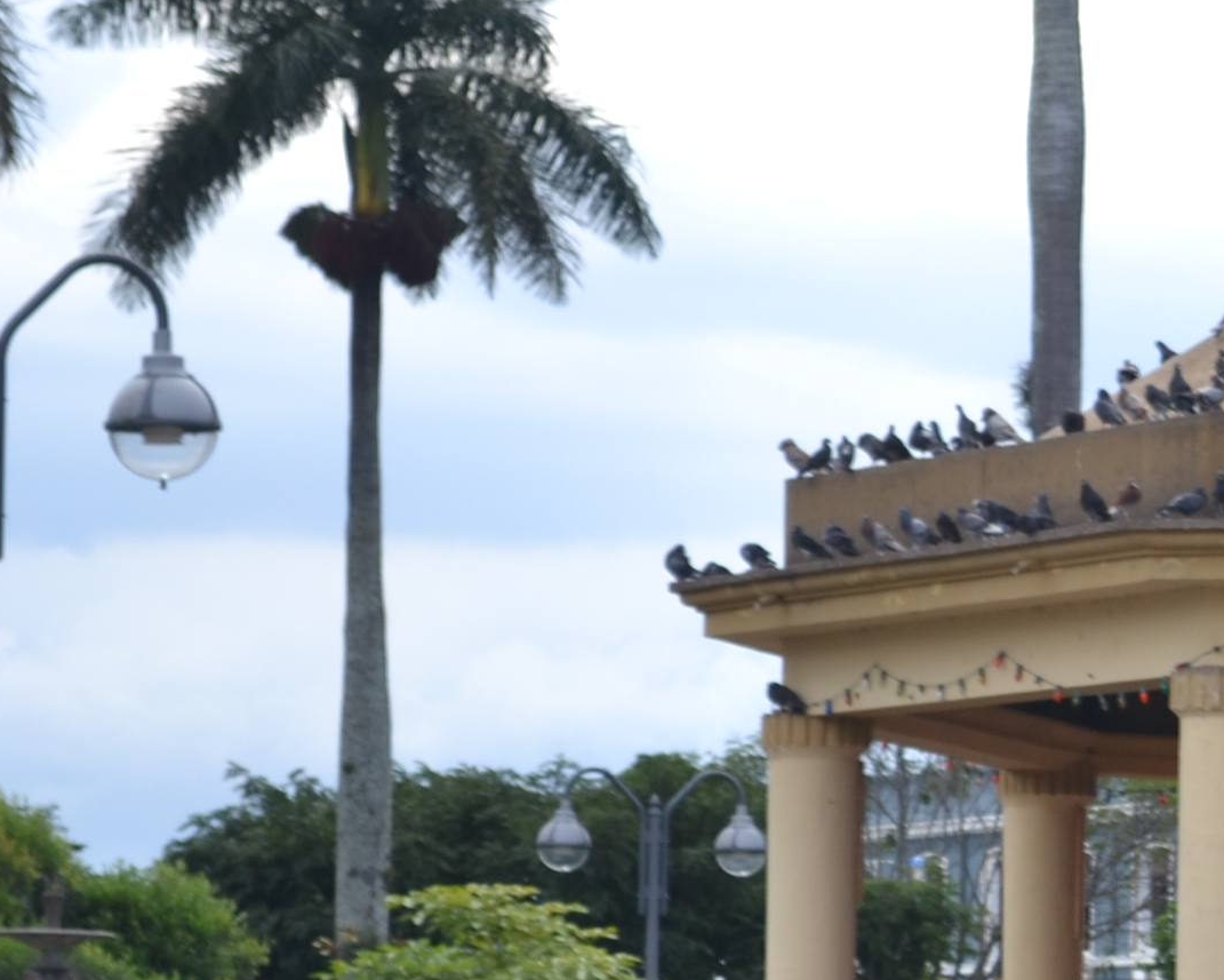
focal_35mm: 218
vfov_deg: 7.1
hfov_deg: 8.6
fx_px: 7898
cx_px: 1922
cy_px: 755
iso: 100
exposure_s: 1/160
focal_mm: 48
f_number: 6.3
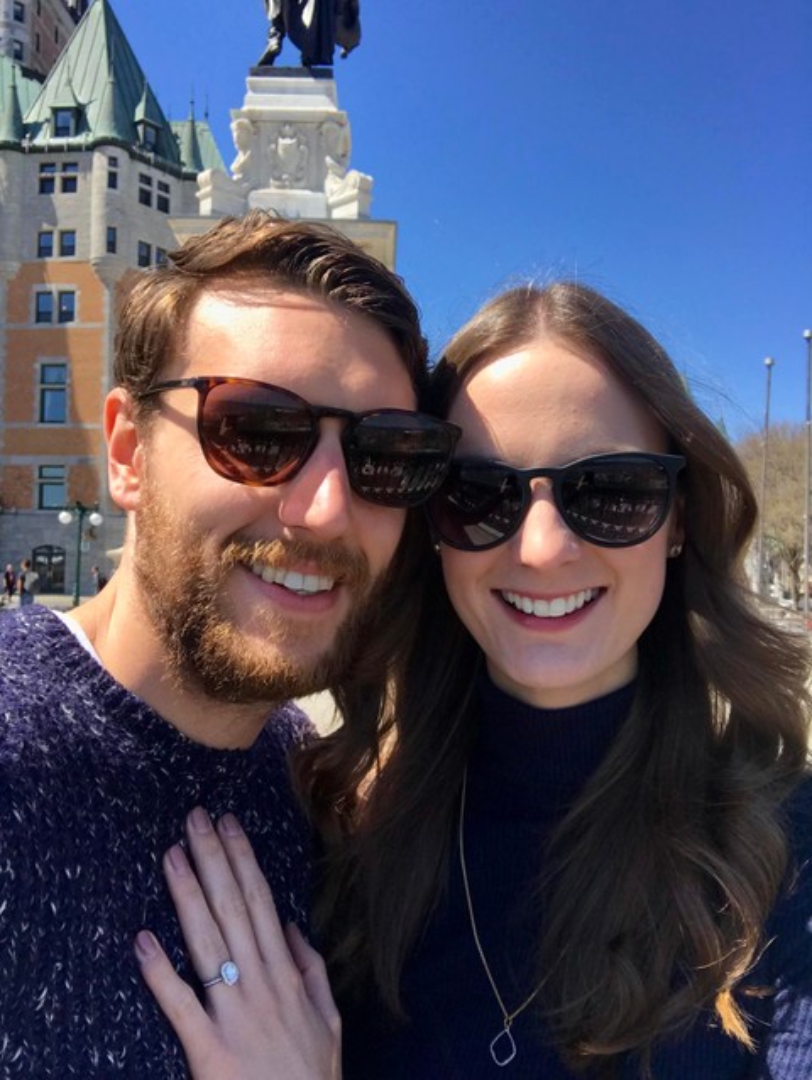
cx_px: 406
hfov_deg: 44.2
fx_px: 1000
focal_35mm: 32
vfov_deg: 56.8
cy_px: 540
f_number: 2.2
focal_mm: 2.87
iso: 25
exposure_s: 1/935
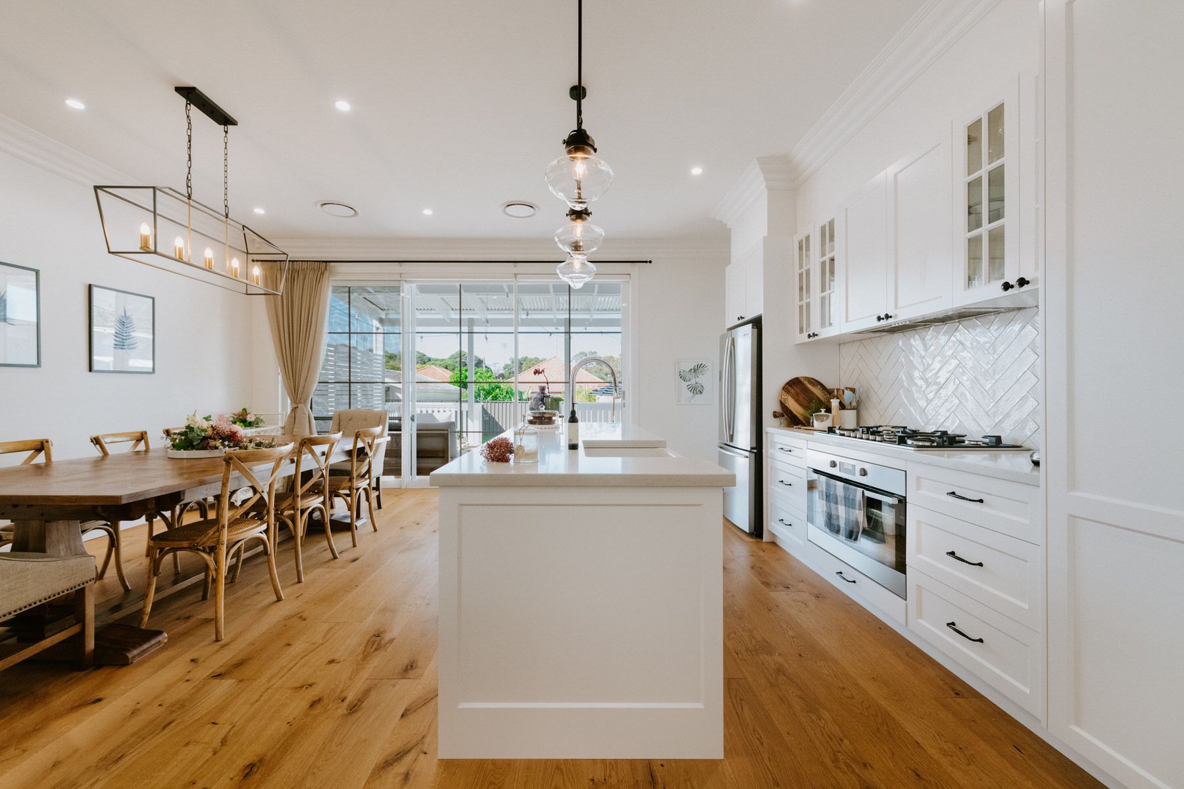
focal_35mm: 14
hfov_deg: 104.3
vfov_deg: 81.2
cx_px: 592
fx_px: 460
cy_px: 394
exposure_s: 1/50
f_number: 8
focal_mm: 14
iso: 2500
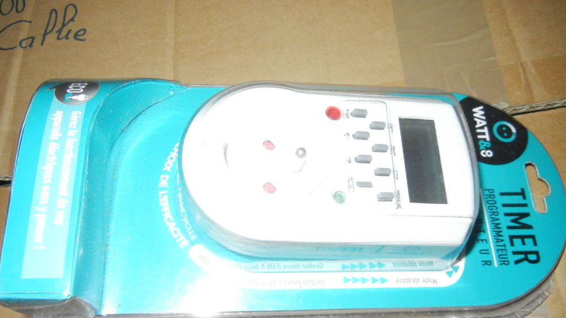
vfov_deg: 35.5
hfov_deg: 59.5
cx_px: 283
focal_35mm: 33
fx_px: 495
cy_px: 187
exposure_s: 1/30
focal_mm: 5.4
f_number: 3.5
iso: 800
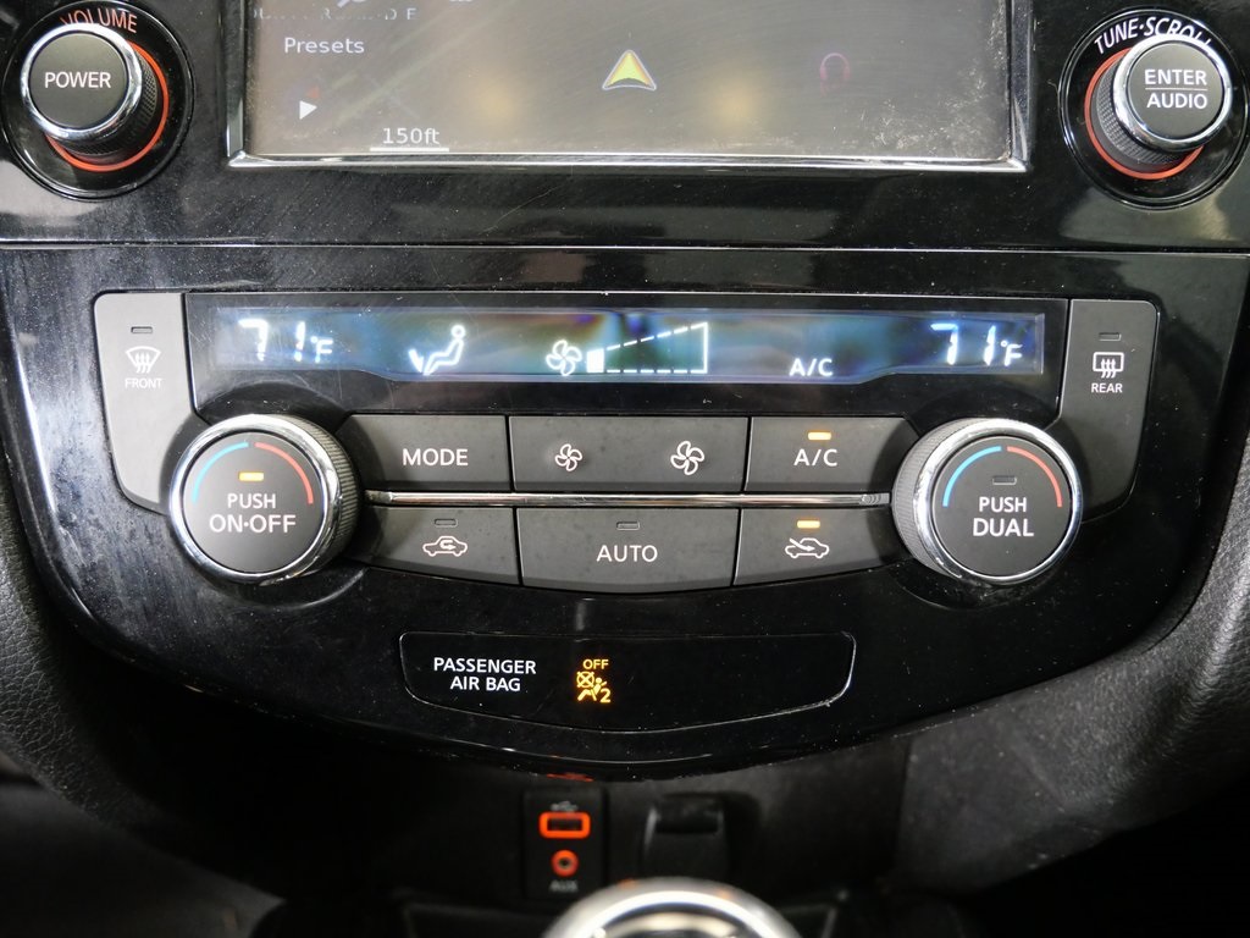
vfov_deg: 46.8
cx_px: 625
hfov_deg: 60.0
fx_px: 1083
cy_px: 469
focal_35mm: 30
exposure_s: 1/25
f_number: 3.7
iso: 3200
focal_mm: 15
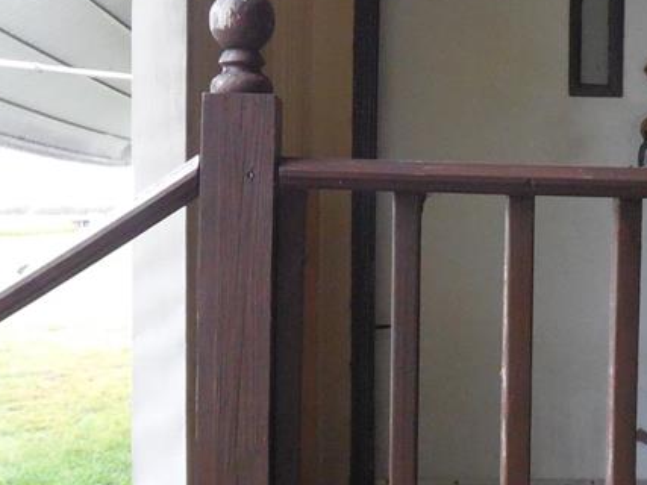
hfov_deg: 31.8
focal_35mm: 60
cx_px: 461
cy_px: 220
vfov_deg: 24.4
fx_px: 1121
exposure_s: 1/50
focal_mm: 4.5
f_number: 3.1
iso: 800
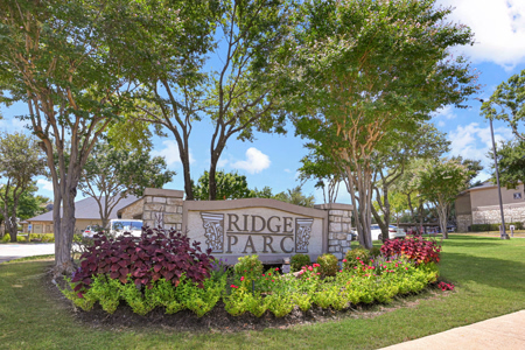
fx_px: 277
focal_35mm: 19
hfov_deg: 86.9
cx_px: 262
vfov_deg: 64.6
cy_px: 175
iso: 800
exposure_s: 1/1000
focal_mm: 19
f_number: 8
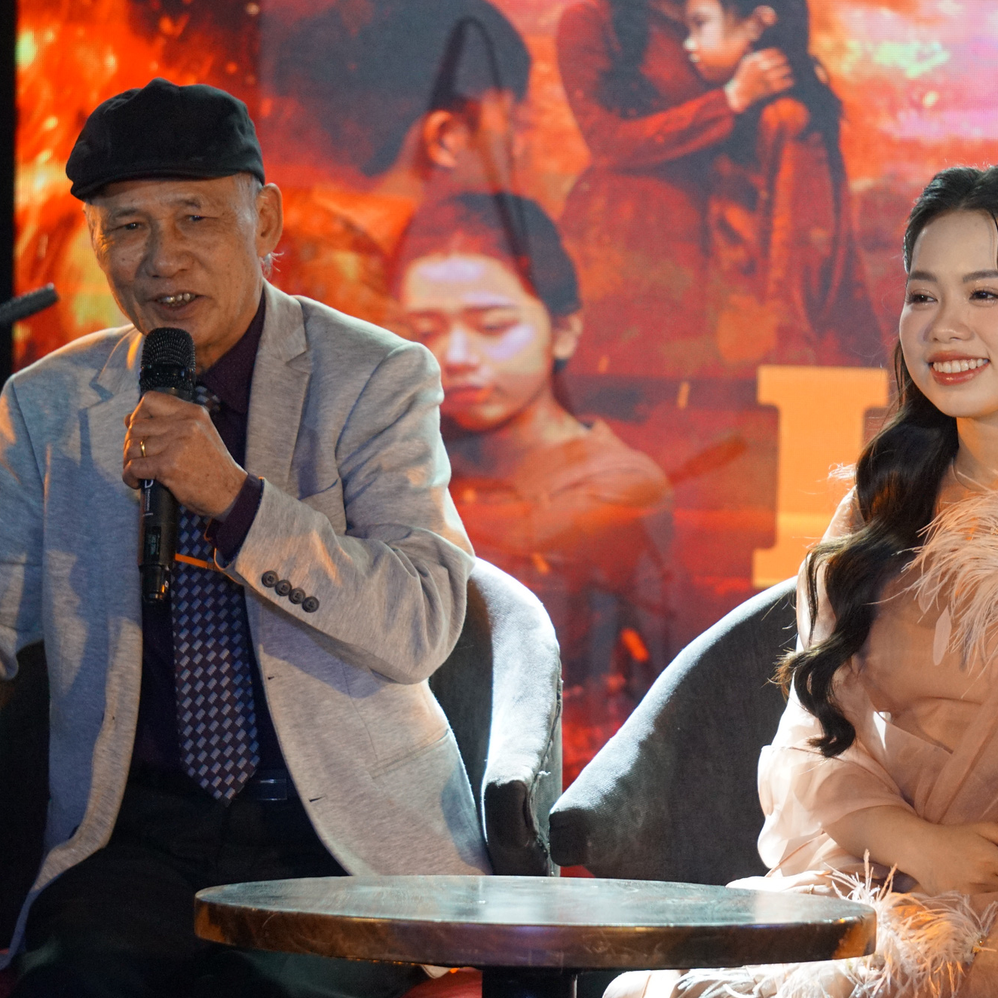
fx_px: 6969
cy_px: 500
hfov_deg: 8.2
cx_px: 529
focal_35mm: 214
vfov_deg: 8.2
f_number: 5.6
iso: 1600
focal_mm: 111
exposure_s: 1/200
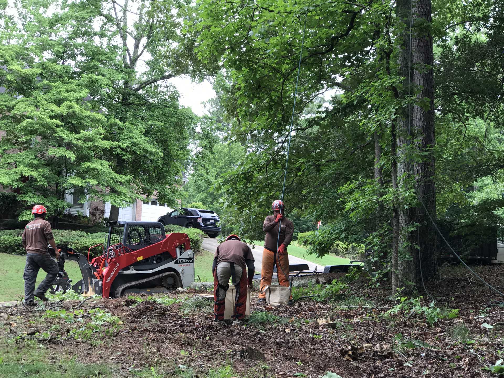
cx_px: 252
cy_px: 189
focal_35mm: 57
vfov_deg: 25.7
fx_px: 830
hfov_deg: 33.8
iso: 25
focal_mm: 6.6
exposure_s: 1/60
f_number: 2.8
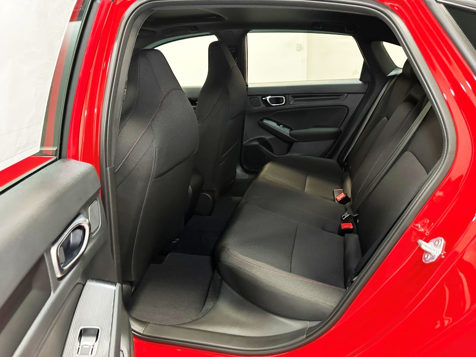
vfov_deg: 56.8
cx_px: 238
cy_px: 178
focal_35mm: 24
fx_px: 330
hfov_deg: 71.6
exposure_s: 1/30
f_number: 1.78
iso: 1000
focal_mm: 6.86
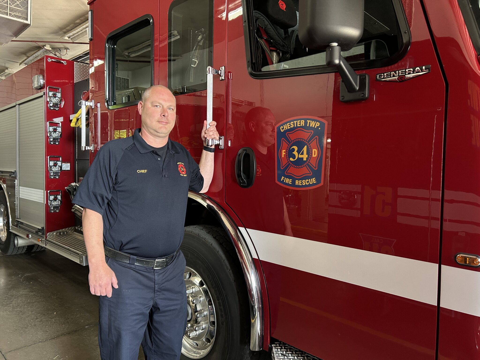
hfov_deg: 67.3
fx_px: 361
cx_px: 240
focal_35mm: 26
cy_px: 180
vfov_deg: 53.1
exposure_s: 1/60
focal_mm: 5.7
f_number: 1.5
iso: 160
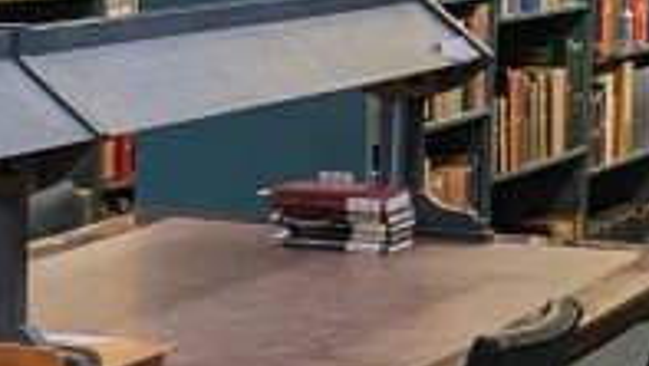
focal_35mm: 159
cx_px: 38
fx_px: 2737
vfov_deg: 7.6
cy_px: 257
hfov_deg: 13.4
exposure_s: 1/100
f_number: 1.85
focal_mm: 6.81
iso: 101
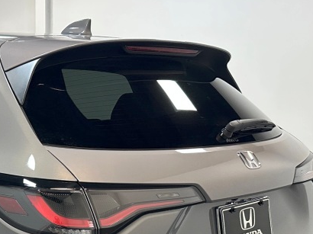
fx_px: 542
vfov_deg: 23.2
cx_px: 34
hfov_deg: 30.8
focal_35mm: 60
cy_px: 246
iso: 320
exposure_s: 1/60
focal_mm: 6.86
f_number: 1.78
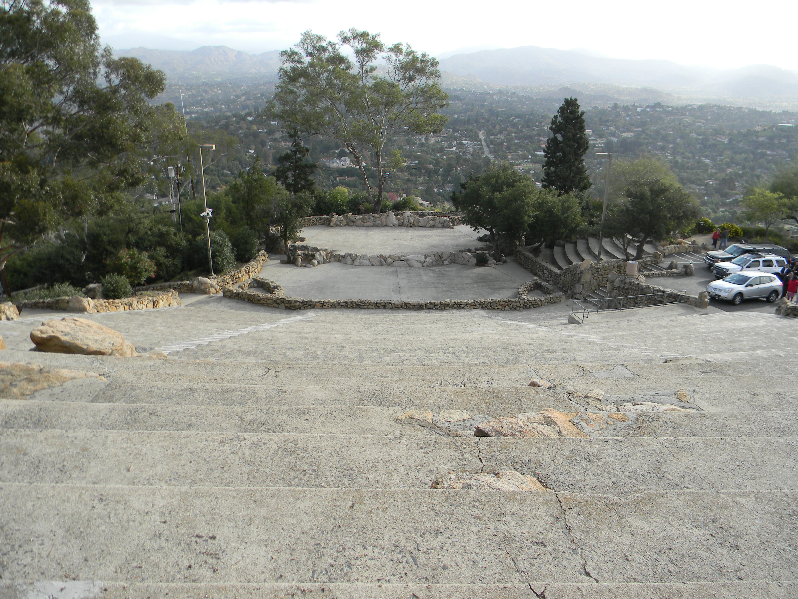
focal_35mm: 28
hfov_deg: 63.4
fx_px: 645
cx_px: 399
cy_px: 300
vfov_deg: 49.7
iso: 80
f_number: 3.5
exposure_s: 1/309
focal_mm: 5
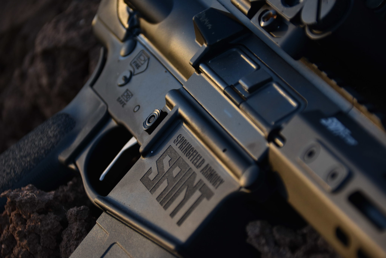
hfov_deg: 8.3
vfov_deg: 5.6
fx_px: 2655
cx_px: 193
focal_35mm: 248
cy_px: 129
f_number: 6
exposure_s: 1/160
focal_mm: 165
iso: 250
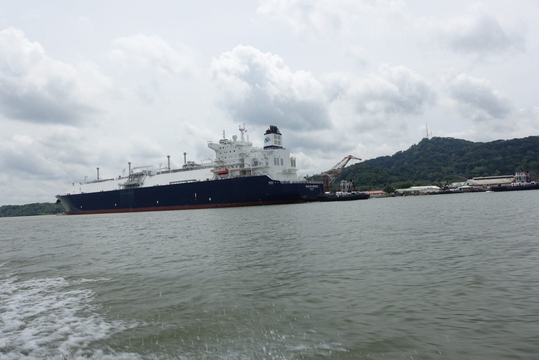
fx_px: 360
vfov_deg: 53.2
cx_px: 270
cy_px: 180
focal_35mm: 24
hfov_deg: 73.7
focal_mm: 8.8
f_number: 5.6
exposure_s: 1/125
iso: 125
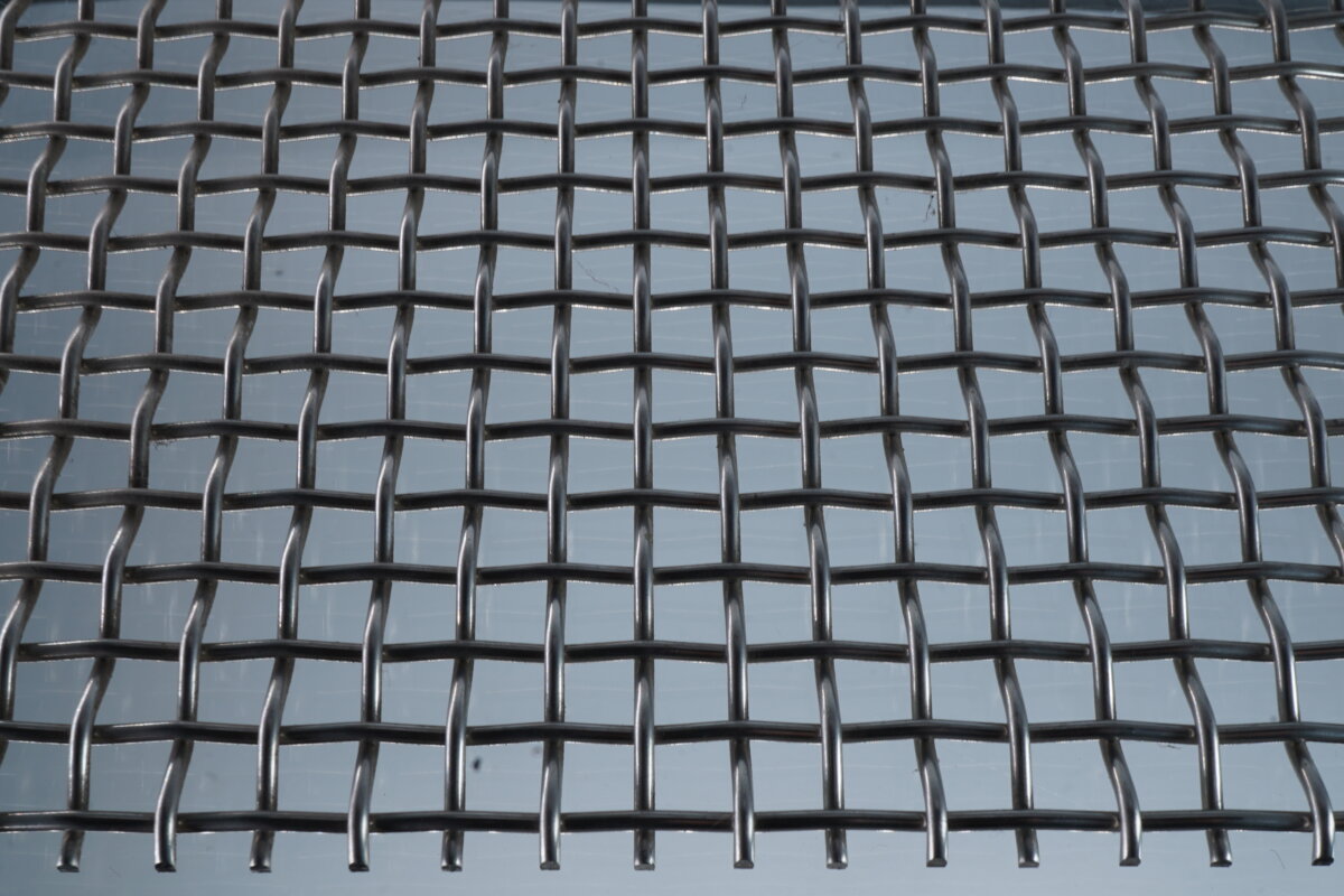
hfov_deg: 43.6
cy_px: 448
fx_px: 1680
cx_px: 672
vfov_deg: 29.9
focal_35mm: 45
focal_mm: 30
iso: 160
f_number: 22
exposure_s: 1/8
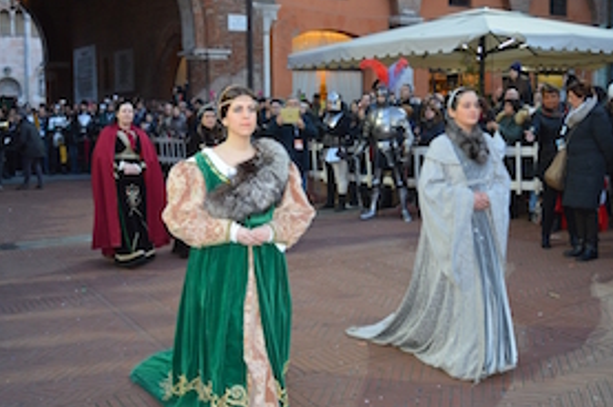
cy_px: 168
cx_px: 285
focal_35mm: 39
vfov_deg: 34.0
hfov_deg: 49.6
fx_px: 663
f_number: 3.5
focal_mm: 18
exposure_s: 1/60
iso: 400
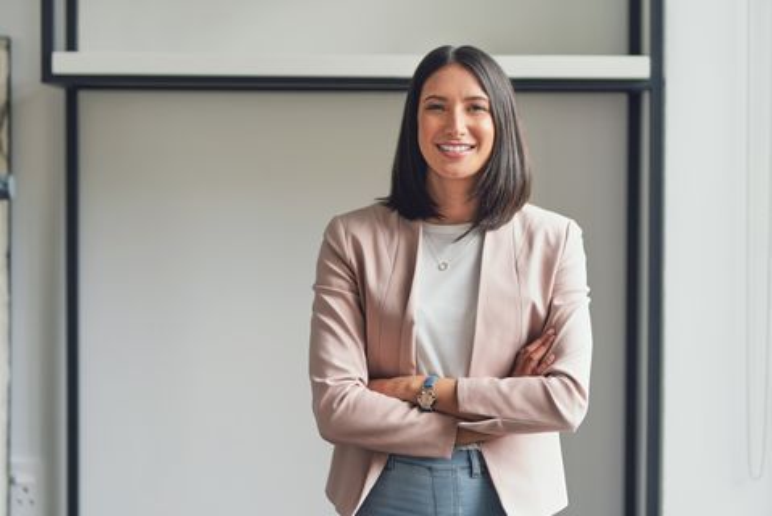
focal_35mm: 85
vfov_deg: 16.1
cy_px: 258
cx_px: 386
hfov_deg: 23.9
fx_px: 1824
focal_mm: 85
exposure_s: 1/800
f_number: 2
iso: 200
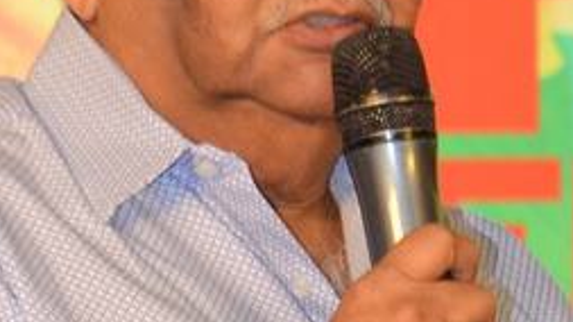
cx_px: 301
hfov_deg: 3.1
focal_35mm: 703
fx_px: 10679
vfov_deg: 1.7
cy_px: 683
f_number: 9
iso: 1000
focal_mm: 105
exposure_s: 1/125
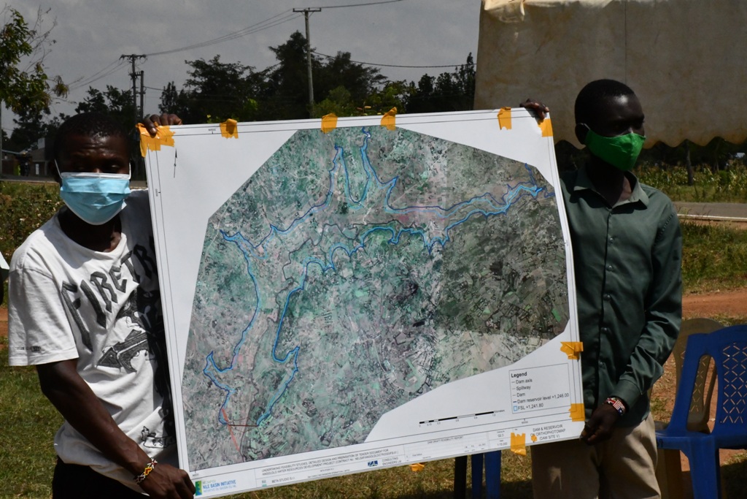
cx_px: 374
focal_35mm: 99
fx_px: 2054
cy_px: 250
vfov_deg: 13.8
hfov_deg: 20.6
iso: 5000
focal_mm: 66
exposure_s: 1/3200
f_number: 29
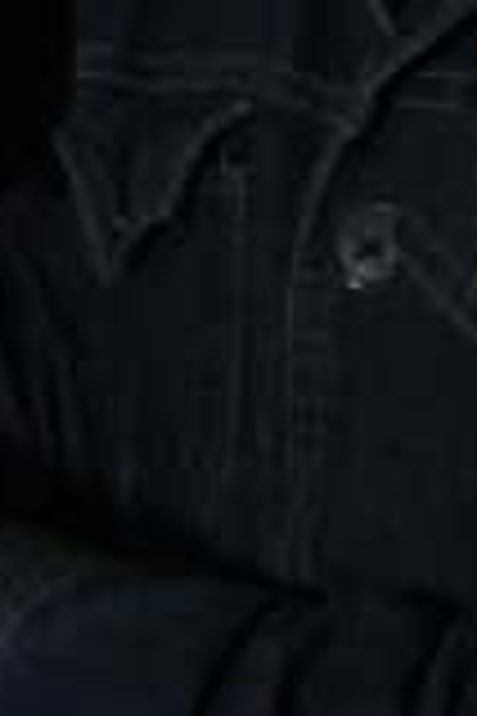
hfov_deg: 8.3
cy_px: 252
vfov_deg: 12.5
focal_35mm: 164
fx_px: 3264
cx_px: -86
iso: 500
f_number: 6.3
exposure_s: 1/60
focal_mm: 17
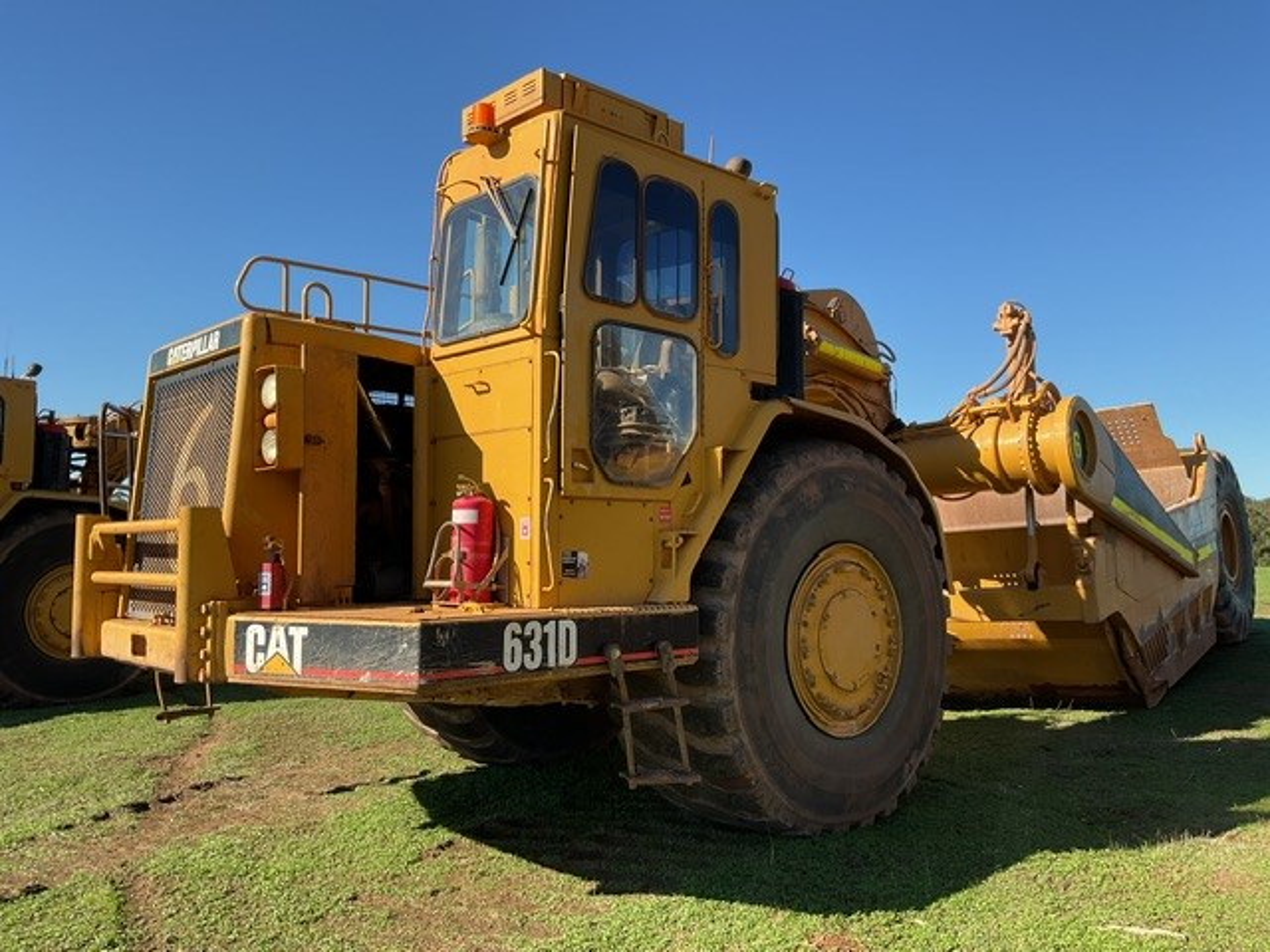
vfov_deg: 48.2
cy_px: 476
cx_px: 635
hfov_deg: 61.7
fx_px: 1064
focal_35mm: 29
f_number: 1.8
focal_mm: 3
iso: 16
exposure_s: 1/1035
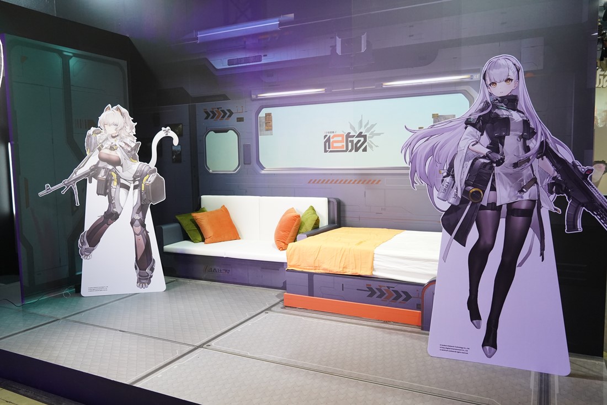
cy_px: 202
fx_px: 472
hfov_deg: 65.5
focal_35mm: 28
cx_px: 304
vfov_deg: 46.4
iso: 4000
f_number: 5.6
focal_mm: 28
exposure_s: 1/250
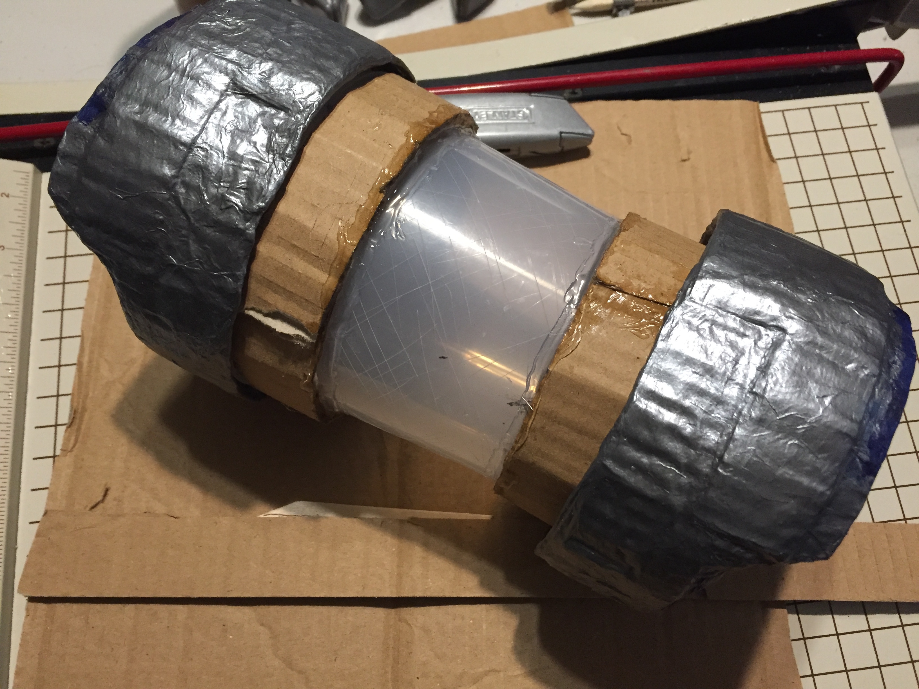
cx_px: 460
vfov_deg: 48.2
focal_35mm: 29
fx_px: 770
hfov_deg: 61.7
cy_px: 344
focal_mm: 4.15
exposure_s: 1/30
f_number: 2.2
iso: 250
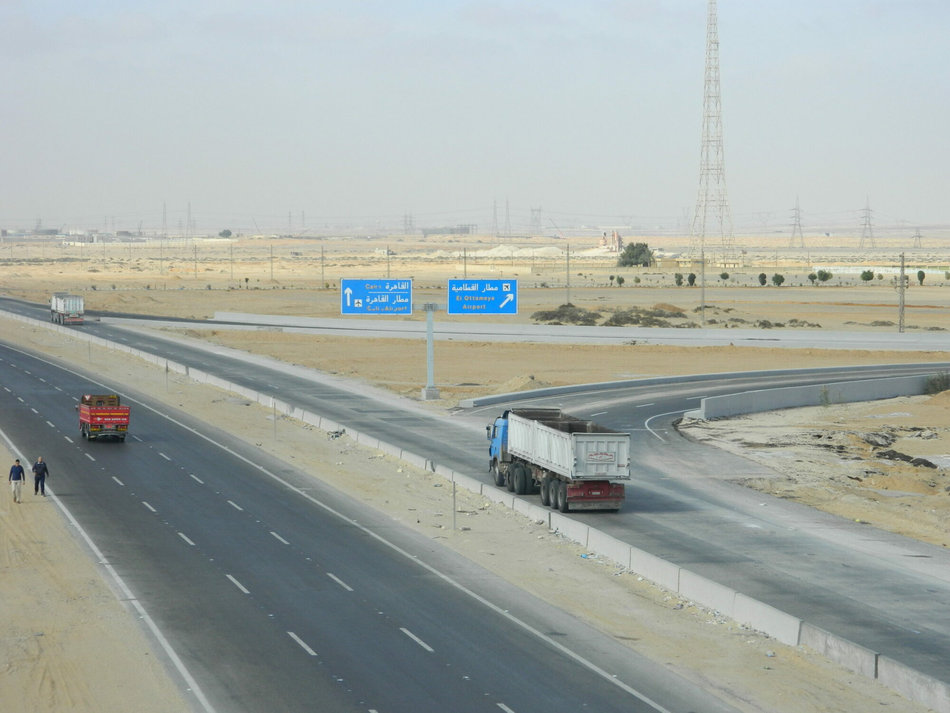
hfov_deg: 19.1
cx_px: 475
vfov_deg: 14.4
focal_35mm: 103
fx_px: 2827
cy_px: 356
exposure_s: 1/640
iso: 80
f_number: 4.5
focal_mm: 18.6
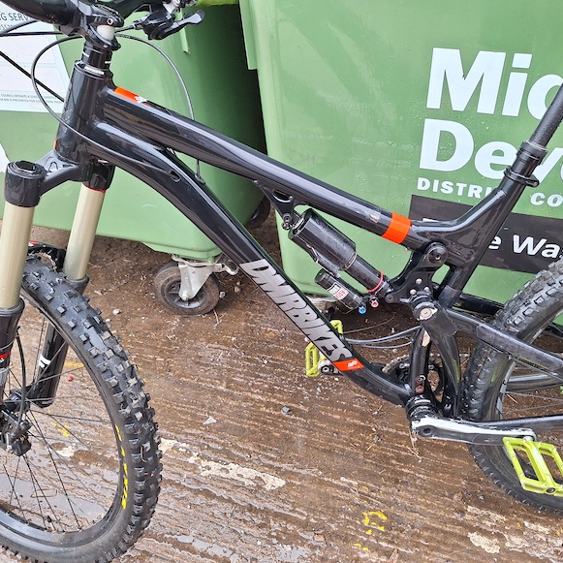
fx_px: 515
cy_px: 286
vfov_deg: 57.3
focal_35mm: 28
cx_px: 310
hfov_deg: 57.2
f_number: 1.8
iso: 40
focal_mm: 5.54
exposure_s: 1/231
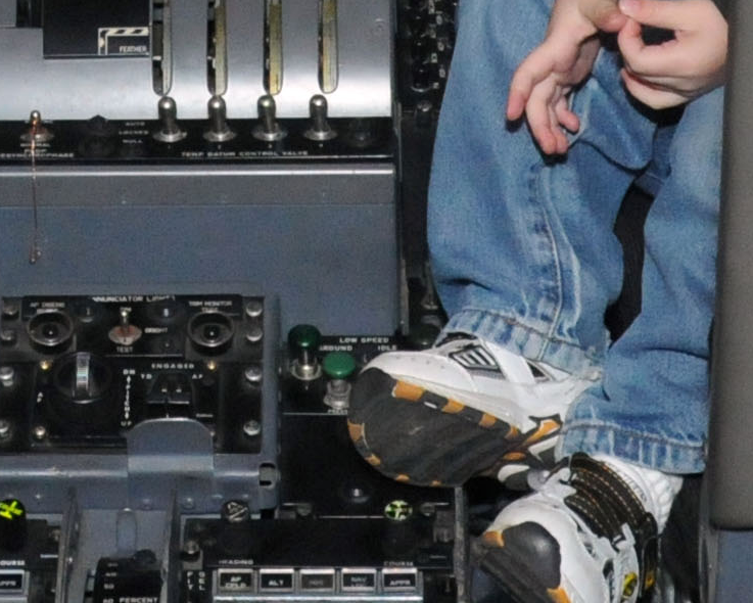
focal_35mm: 180
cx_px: 102
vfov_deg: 8.3
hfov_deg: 10.7
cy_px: -411
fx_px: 4013
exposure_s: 1/60
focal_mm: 22
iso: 1600
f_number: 8
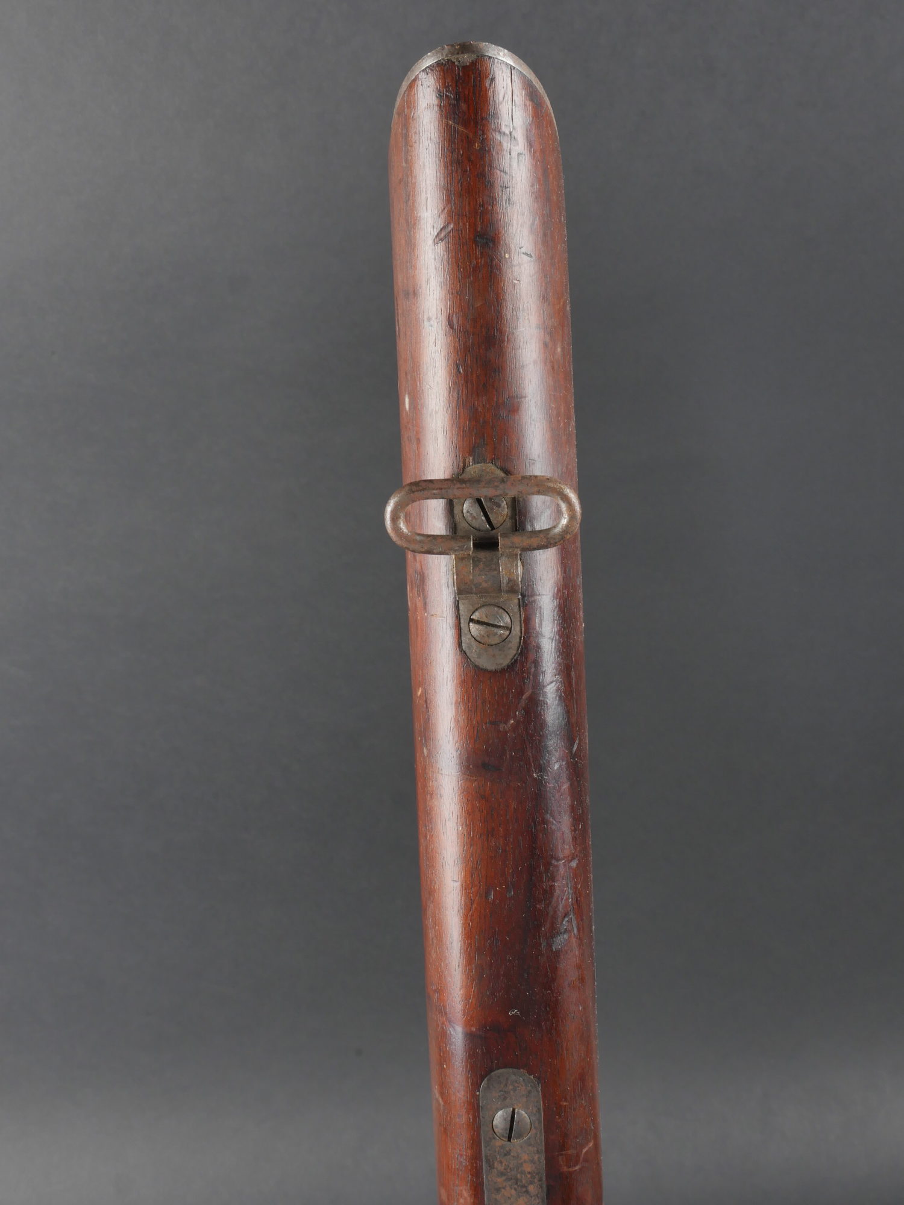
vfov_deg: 44.8
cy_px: 602
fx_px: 1462
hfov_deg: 34.3
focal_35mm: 42
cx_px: 452
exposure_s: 1/160
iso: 200
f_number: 16
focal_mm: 21
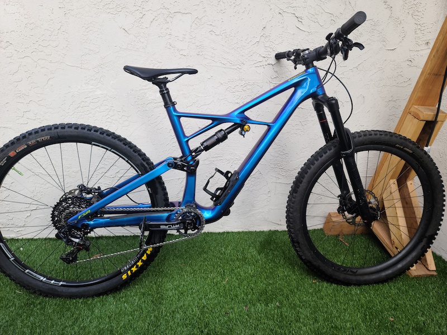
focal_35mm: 25
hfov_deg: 69.4
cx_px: 224
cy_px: 168
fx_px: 323
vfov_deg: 54.9
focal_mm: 7
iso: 16
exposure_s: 1/126
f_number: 1.8
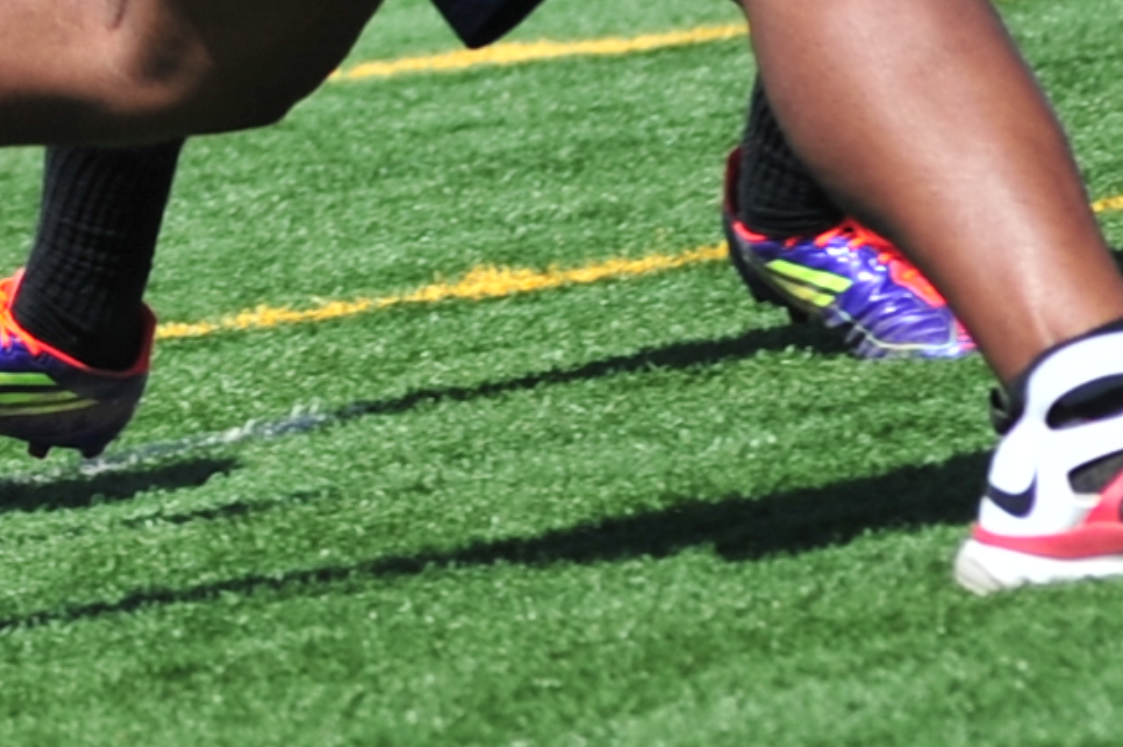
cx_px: 64
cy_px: -262
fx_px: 25403
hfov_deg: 2.5
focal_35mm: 815
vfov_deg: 1.7
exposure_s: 1/1600
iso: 200
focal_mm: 120
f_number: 4.5
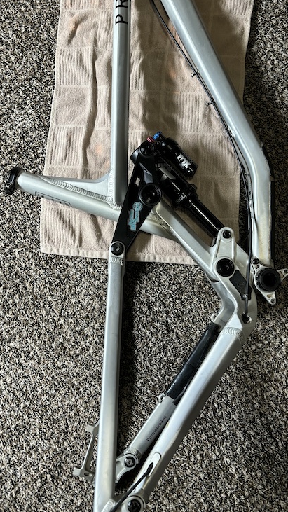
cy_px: 239
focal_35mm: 31
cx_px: 132
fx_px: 421
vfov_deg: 62.6
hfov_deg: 37.7
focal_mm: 5.96
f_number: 1.6
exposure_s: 1/60
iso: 250
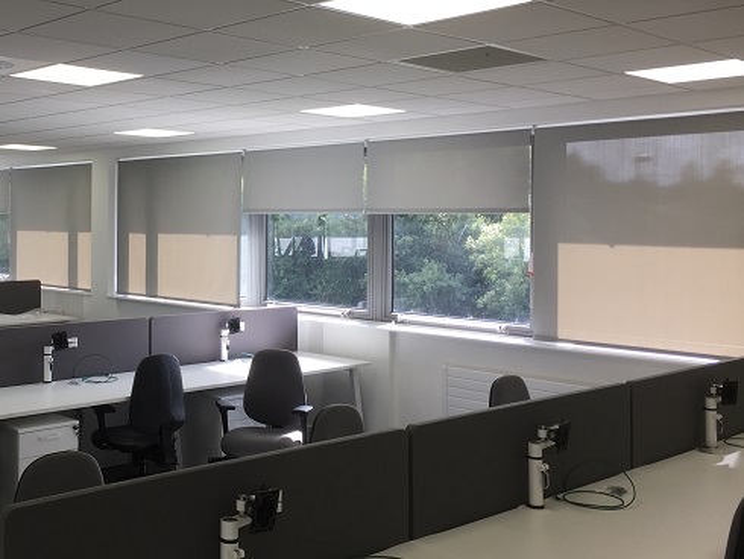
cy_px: 280
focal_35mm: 29
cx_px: 372
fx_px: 624
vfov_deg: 48.3
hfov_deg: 61.6
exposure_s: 1/100
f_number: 2.2
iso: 32
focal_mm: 4.15
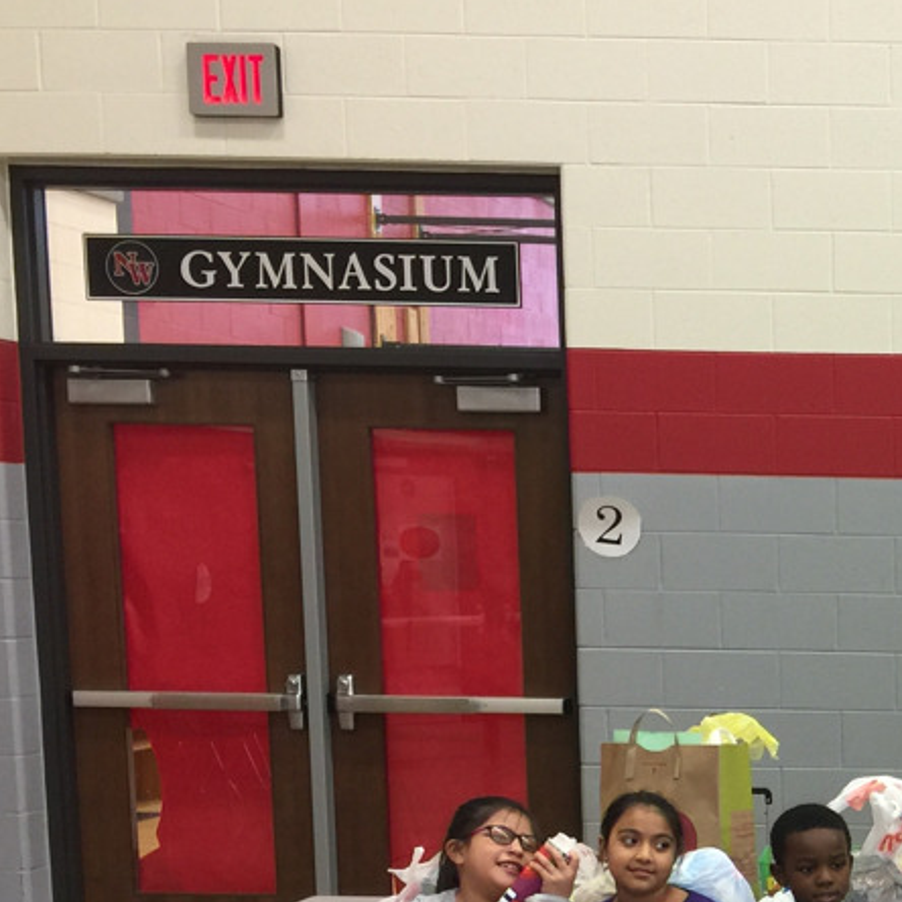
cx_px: 1255
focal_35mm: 75
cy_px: 903
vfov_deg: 22.2
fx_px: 2211
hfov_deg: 20.5
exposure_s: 1/15
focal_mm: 4.15
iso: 32
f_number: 2.2
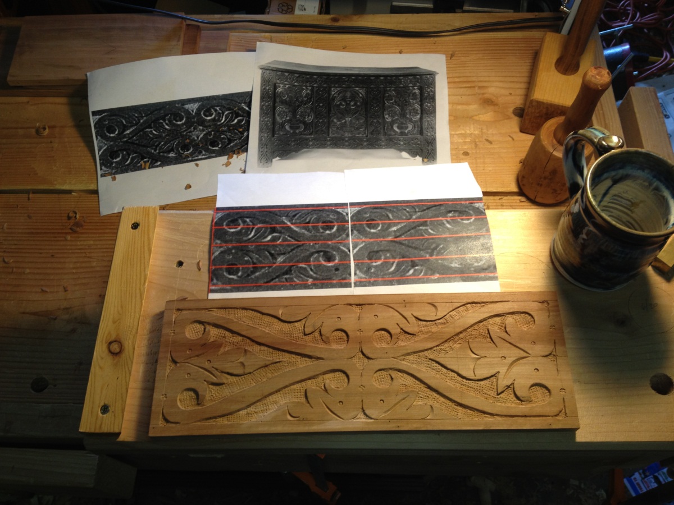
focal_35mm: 35
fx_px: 681
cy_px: 252
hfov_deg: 52.6
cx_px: 337
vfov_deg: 40.7
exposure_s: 1/24
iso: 64
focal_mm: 4.28
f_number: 2.4
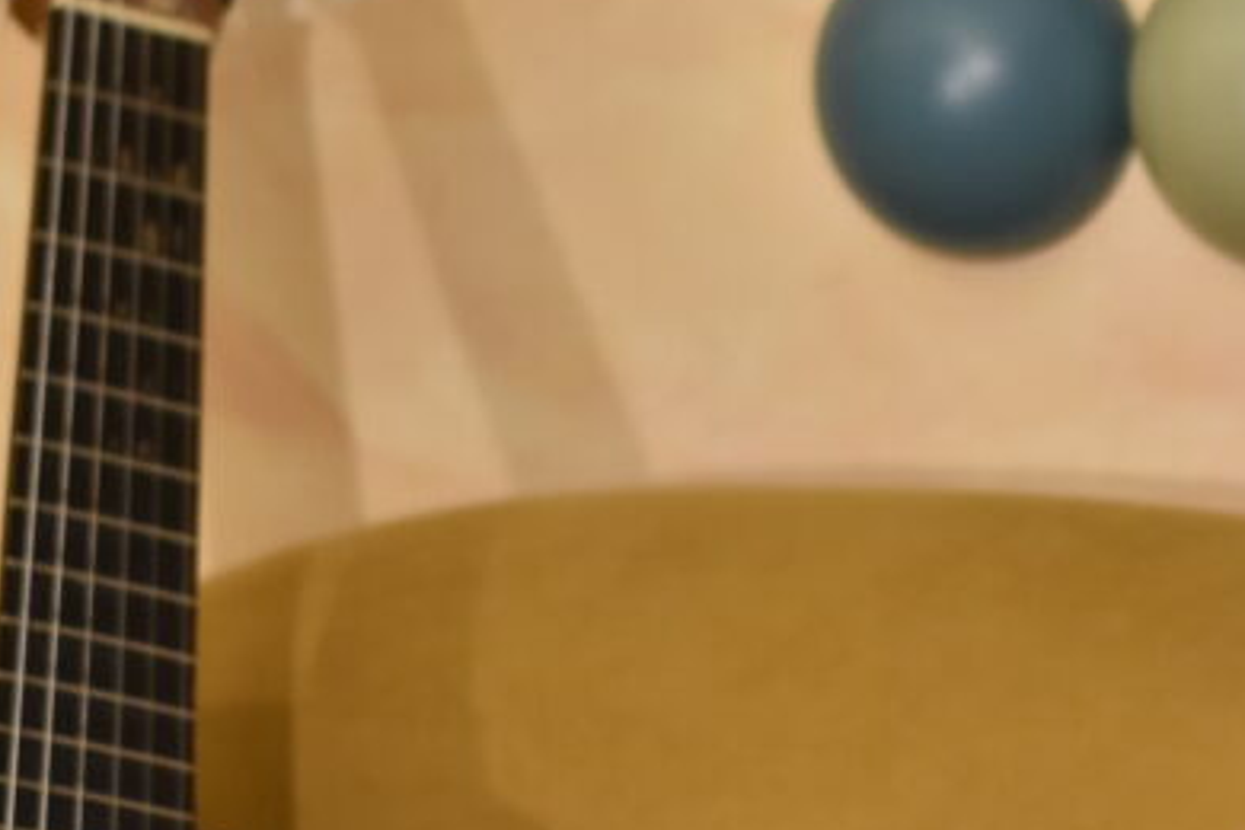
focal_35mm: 197
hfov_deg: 10.3
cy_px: 659
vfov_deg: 7.0
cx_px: 1325
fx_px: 6812
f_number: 1.8
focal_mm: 50
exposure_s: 1/60
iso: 1000
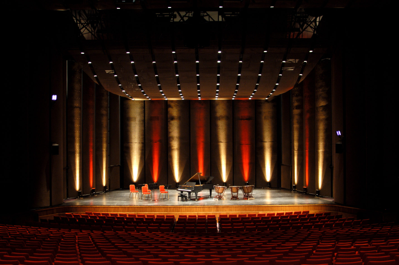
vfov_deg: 29.8
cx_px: 200
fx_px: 498
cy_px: 132
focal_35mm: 45
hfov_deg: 43.6
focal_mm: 30
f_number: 5
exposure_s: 1/5
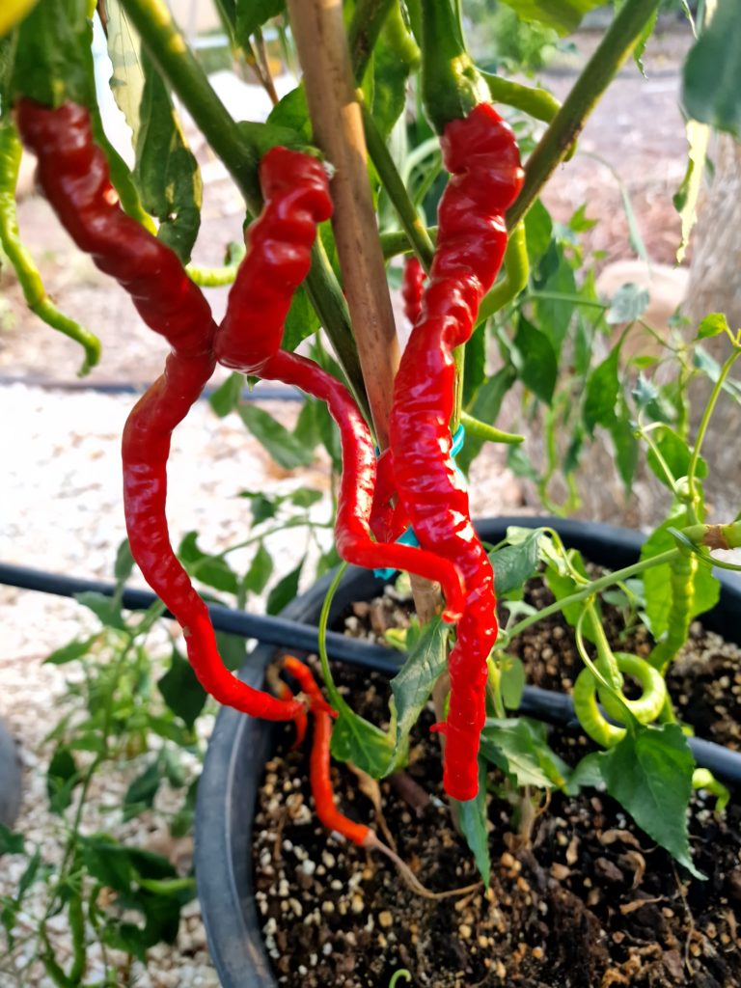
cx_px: 370
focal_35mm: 23
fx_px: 656
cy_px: 494
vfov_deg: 73.9
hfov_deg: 58.9
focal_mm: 6.4
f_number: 1.8
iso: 80
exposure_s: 1/60
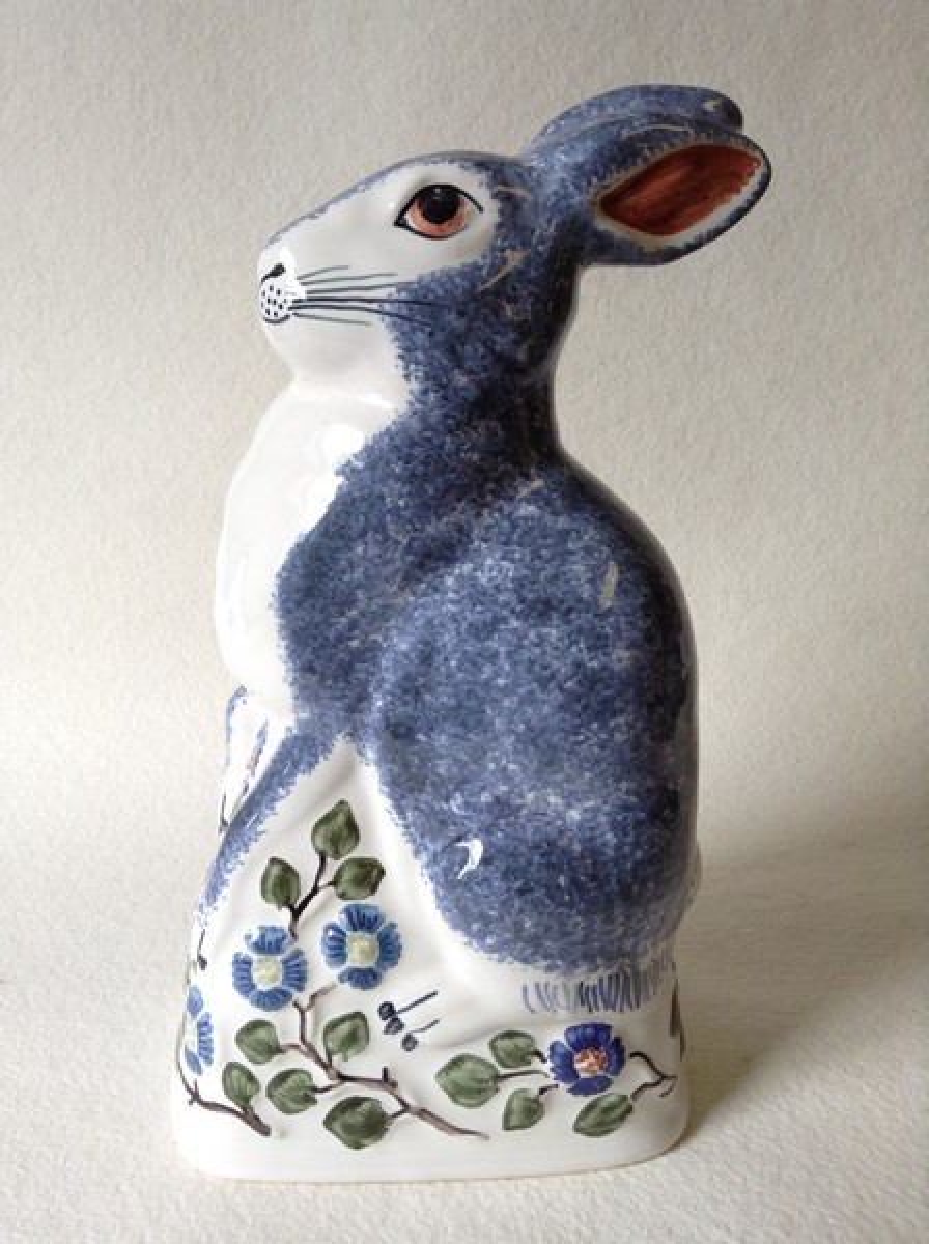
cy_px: 622
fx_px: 1184
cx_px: 464
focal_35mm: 33
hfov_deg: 42.8
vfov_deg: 55.4
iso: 32
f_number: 2.4
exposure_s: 1/60
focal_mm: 3.3
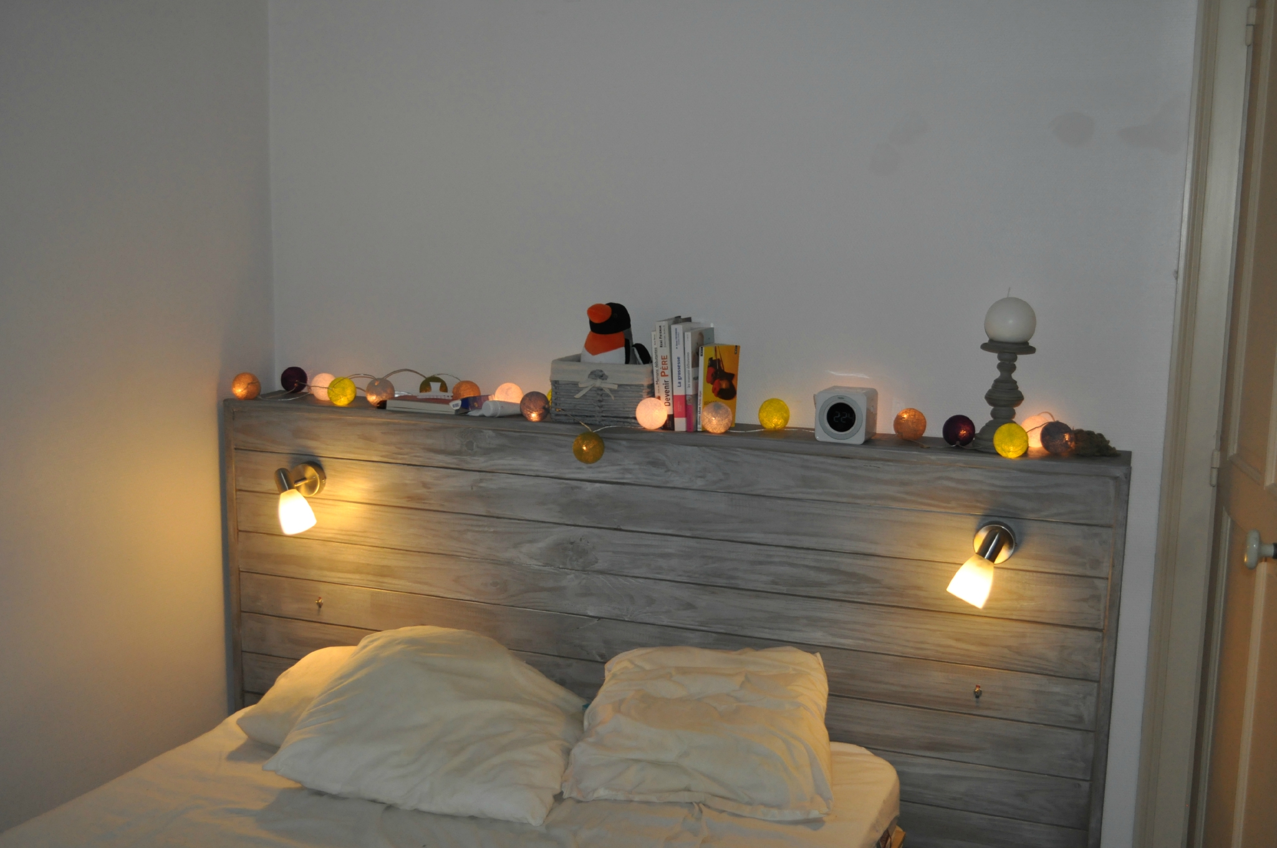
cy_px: 424
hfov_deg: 49.6
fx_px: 1382
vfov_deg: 34.1
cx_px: 638
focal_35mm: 39
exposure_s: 1/60
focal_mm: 26
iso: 800
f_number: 4.2
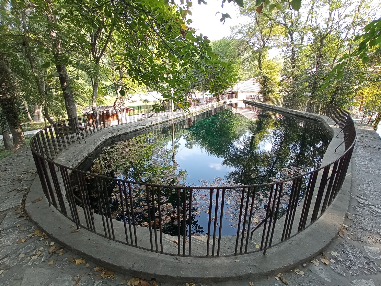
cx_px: 190
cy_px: 143
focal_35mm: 15
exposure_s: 1/105
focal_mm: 1.65
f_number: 2.2
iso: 114
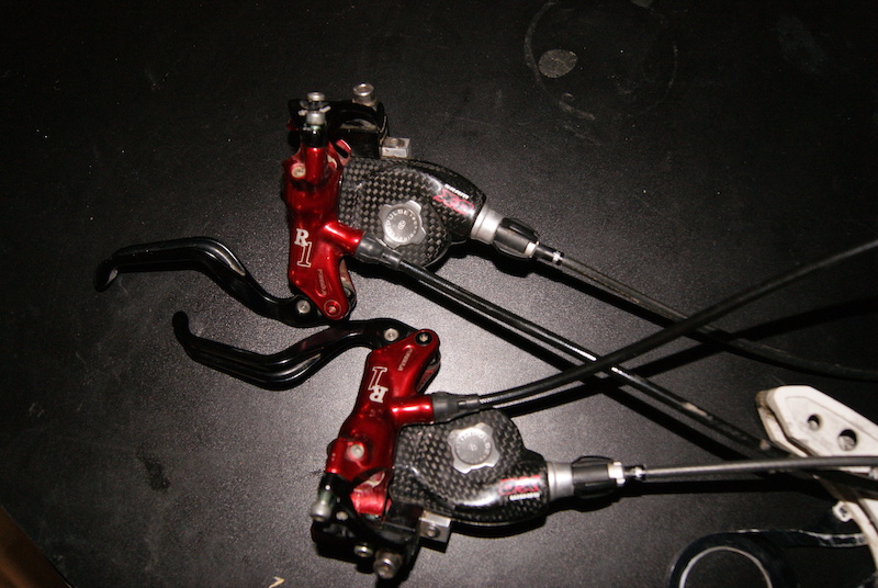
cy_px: 294
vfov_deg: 40.1
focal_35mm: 33
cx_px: 439
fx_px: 806
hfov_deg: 57.2
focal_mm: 22
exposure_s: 1/60
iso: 400
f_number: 5.6
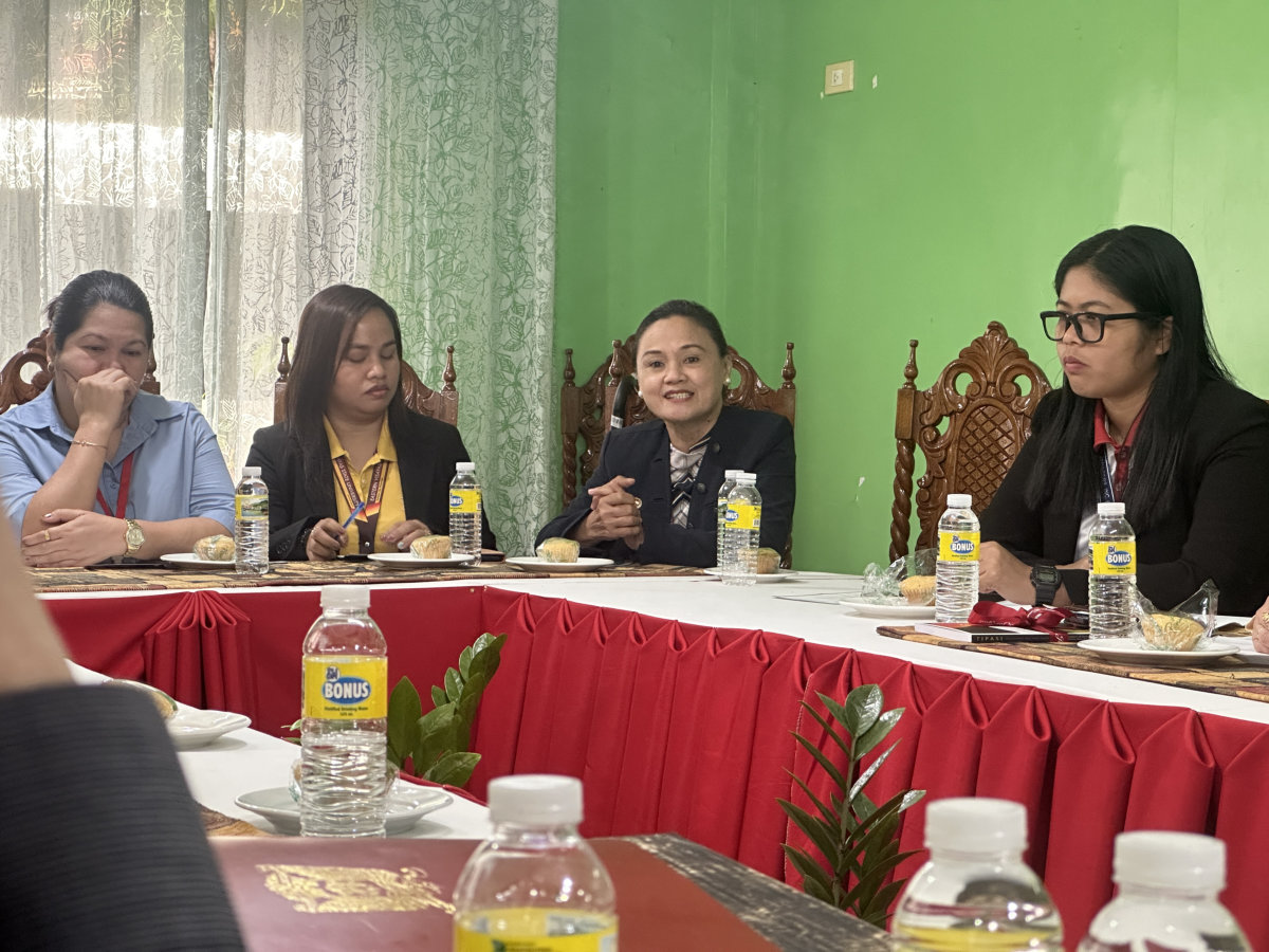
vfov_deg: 30.3
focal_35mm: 48
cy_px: 476
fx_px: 1760
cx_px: 634
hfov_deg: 39.7
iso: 80
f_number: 1.78
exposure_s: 1/53
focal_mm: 6.86
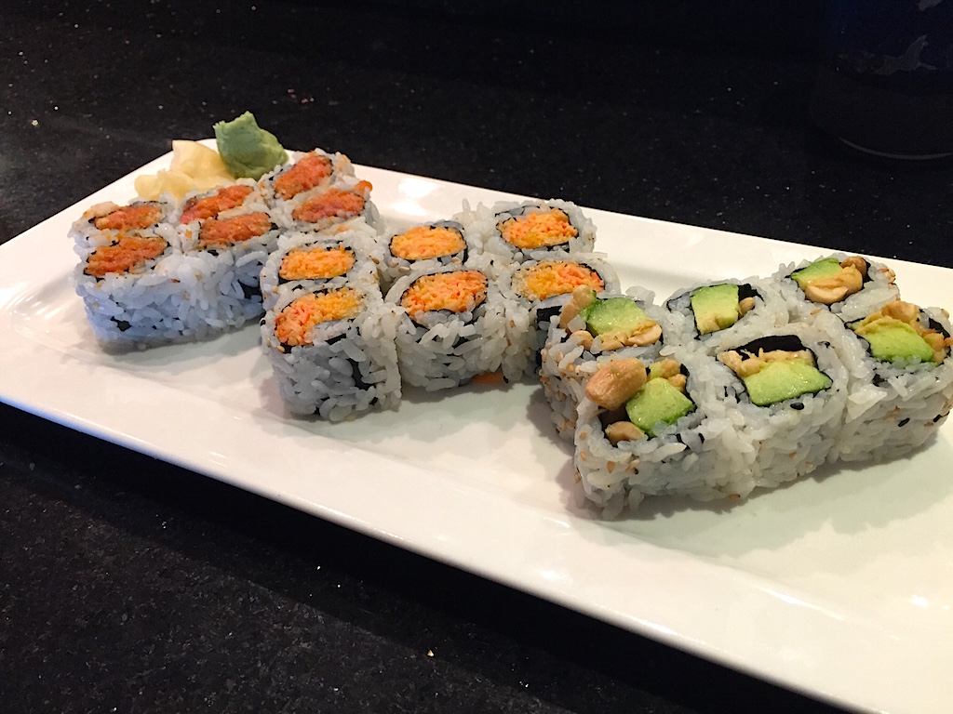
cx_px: 476
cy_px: 357
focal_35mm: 29
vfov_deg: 48.2
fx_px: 798
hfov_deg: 61.7
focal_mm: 4.15
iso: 160
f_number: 2.2
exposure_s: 1/30
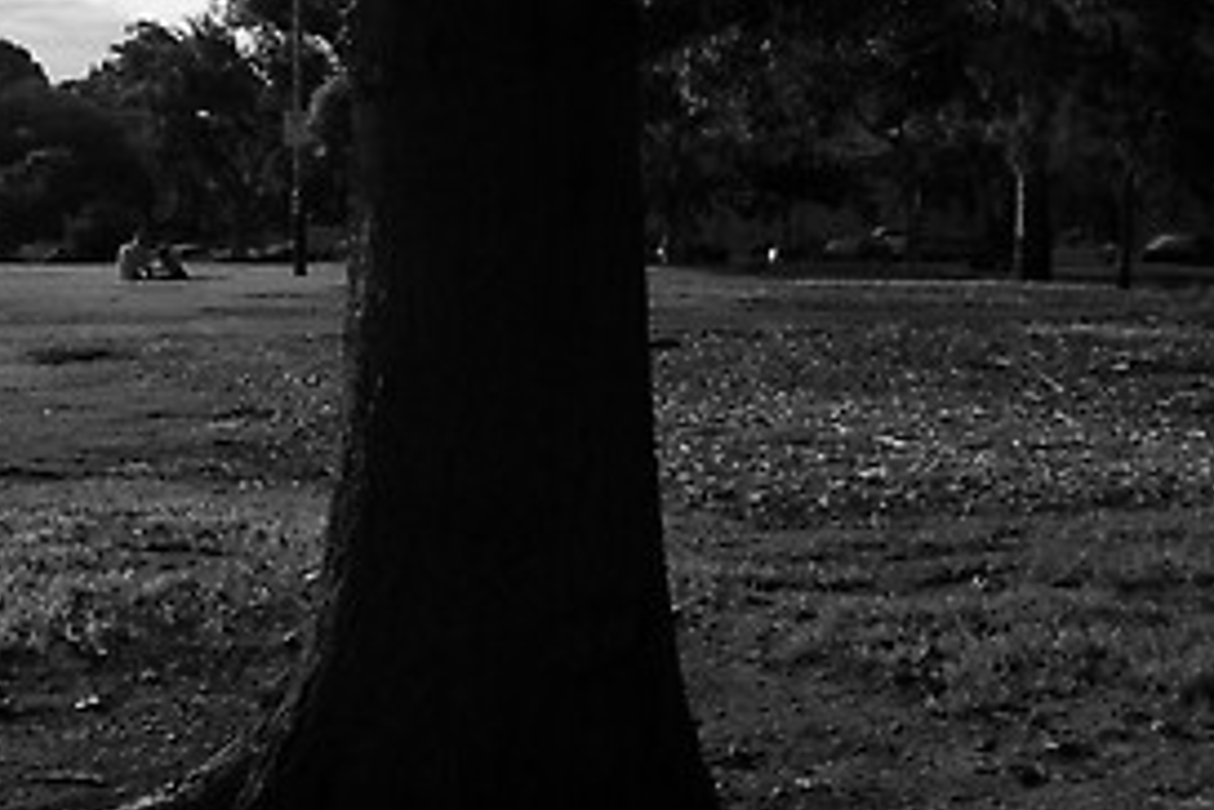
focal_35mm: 55
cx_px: 485
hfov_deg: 36.1
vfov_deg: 24.6
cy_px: 314
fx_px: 1855
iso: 100
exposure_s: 1/160
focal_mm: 10
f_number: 11
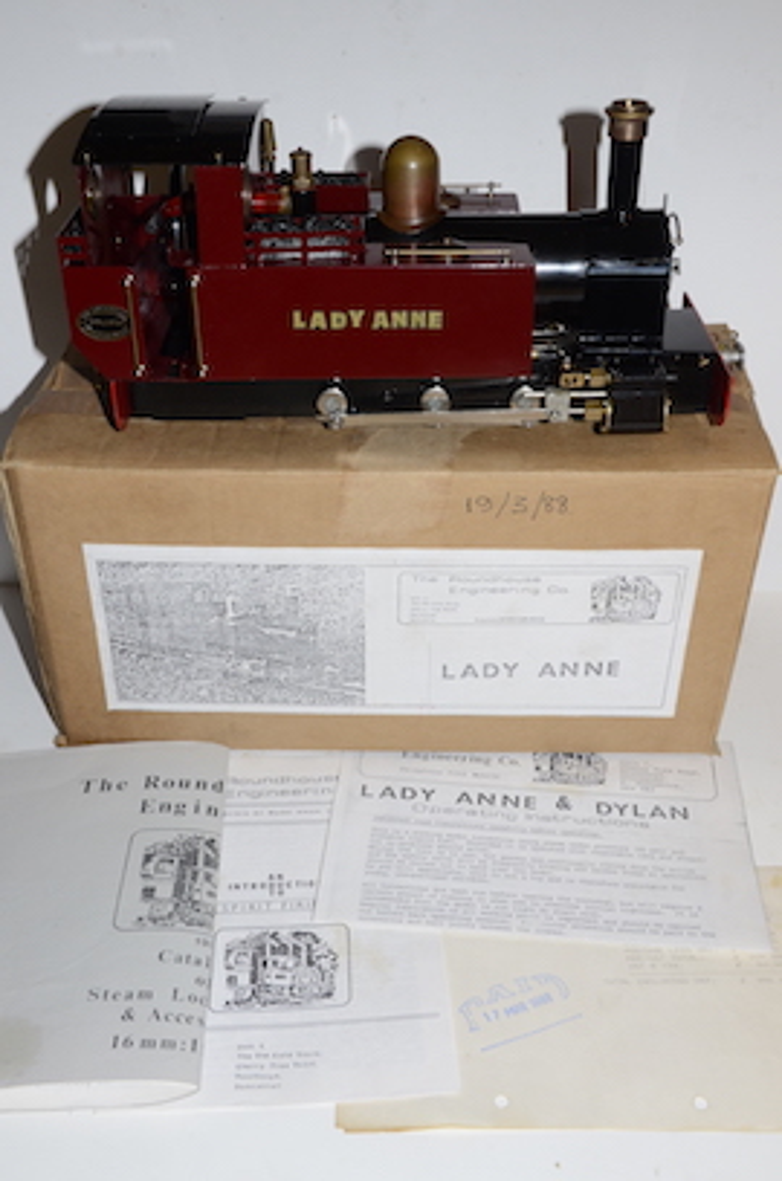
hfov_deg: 31.7
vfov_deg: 46.5
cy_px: 590
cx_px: 391
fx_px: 1375
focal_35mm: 42
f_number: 13
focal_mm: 28
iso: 800
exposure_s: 1/60
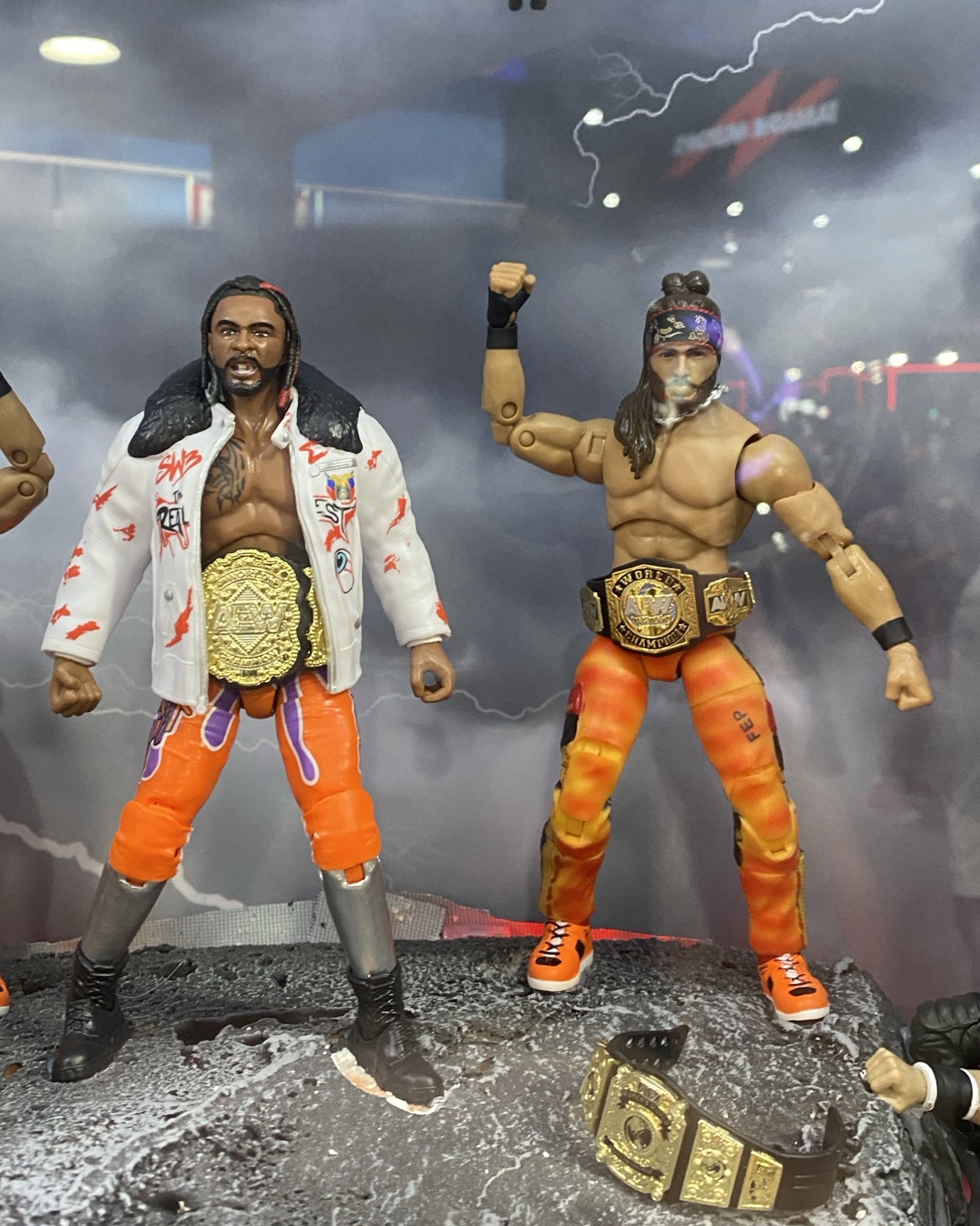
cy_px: 553
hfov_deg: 39.9
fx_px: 1342
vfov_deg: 49.0
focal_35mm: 37
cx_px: 392
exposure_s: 1/60
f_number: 1.8
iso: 200
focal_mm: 4.25
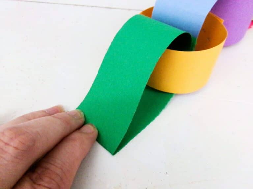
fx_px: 205
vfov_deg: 49.7
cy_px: 94
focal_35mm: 28
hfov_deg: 63.4
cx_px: 126
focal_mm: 5.1
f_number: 3.9
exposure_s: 1/8
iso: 800
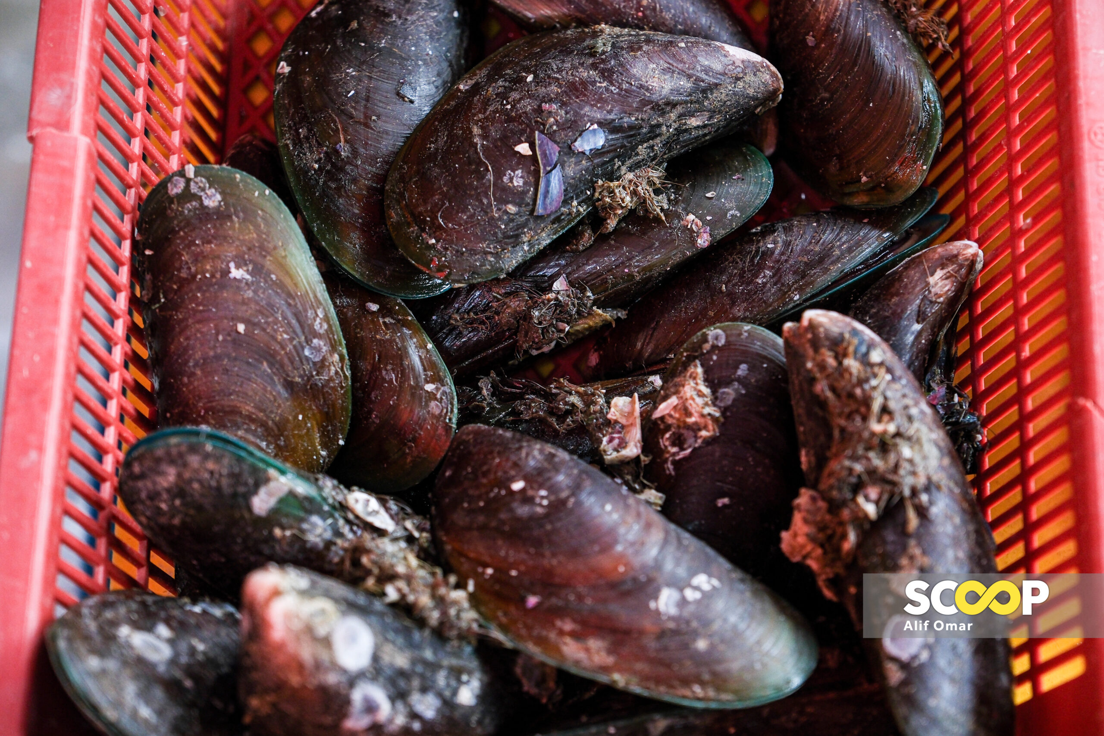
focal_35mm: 83
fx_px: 2545
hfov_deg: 24.5
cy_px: 368
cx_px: 552
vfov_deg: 16.5
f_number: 4
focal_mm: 55
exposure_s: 1/200
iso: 800
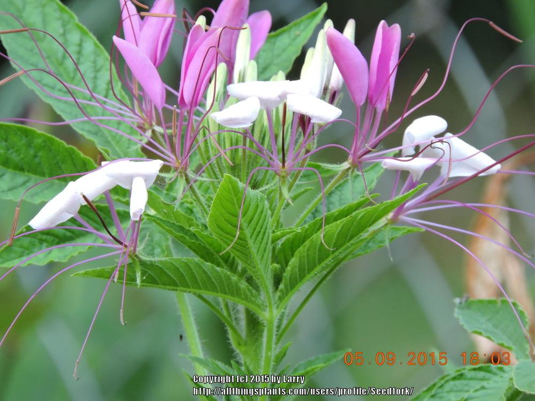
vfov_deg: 1.9
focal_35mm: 800
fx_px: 12364
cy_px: 200
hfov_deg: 2.5
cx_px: 268
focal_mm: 143.3
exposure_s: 1/80
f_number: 5.6
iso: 400
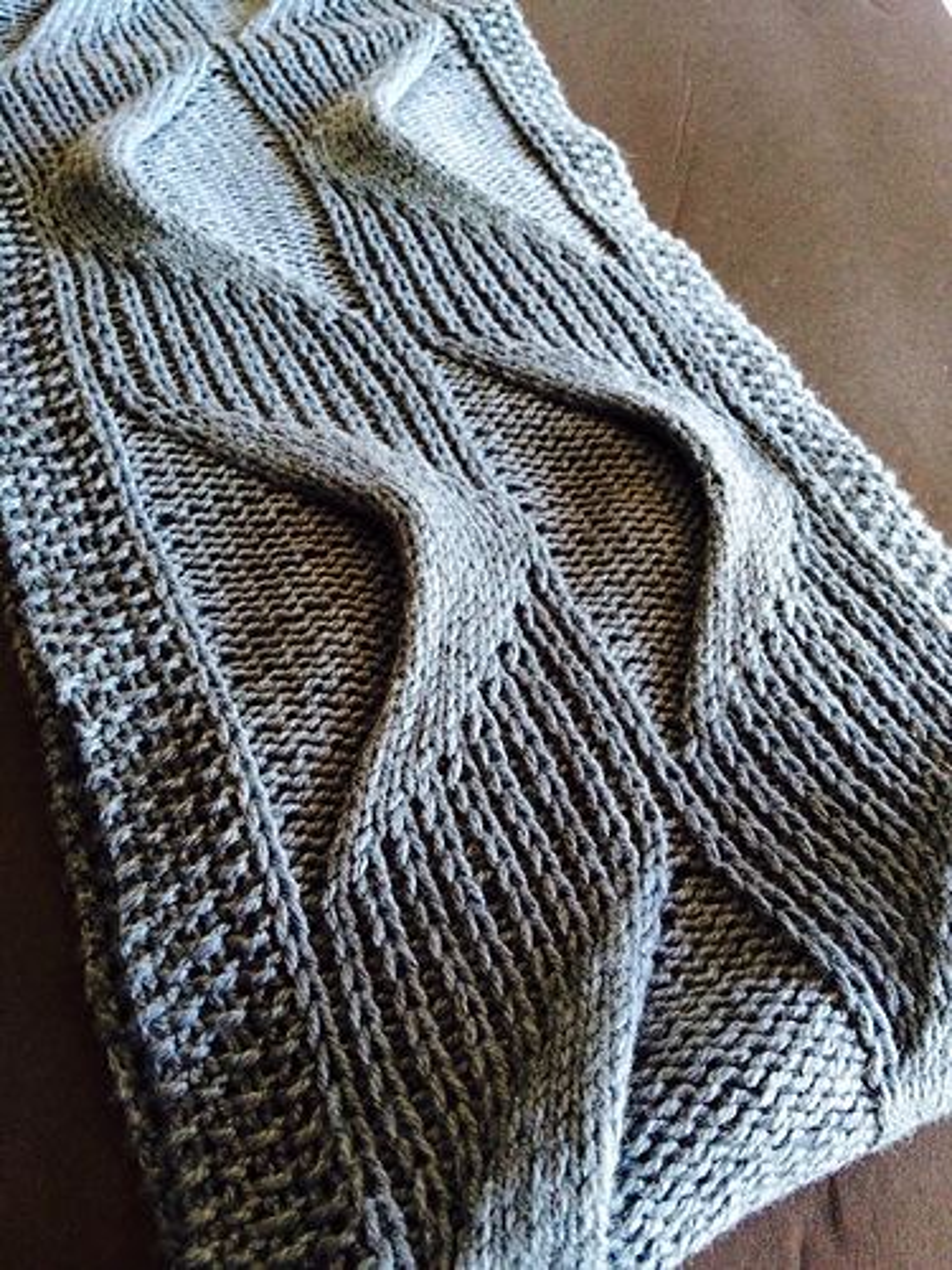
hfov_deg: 48.2
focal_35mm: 29
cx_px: 476
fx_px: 1063
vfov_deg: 61.7
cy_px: 635
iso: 250
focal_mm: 4.15
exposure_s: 1/30
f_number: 2.2
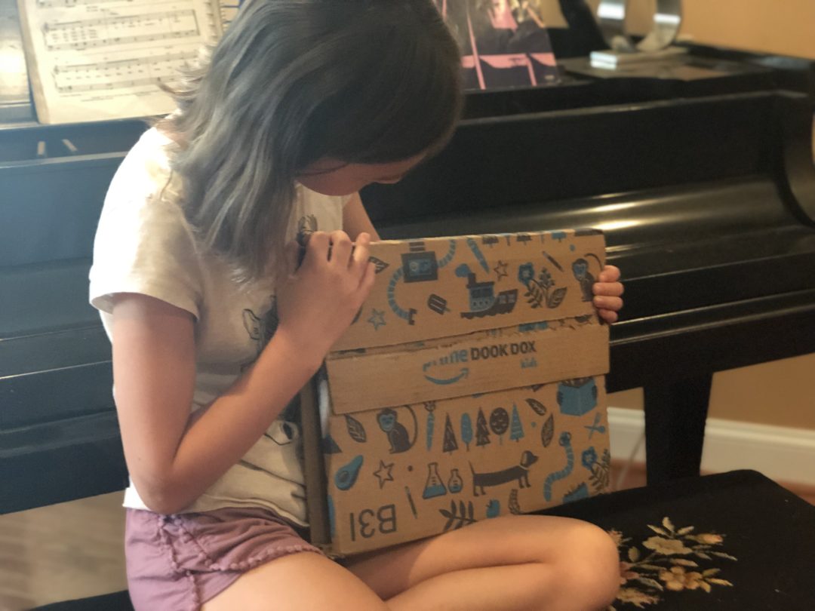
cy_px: 306
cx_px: 408
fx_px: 1342
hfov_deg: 33.8
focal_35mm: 57
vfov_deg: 25.7
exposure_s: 1/30
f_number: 2.8
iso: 1000
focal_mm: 6.6
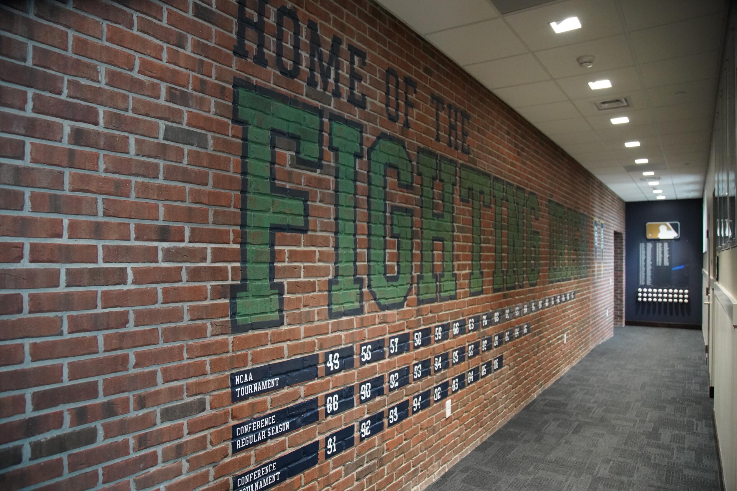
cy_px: 246
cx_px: 368
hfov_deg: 73.7
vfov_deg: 53.1
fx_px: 491
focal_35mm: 24
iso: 10000
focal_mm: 24
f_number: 4
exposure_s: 1/160
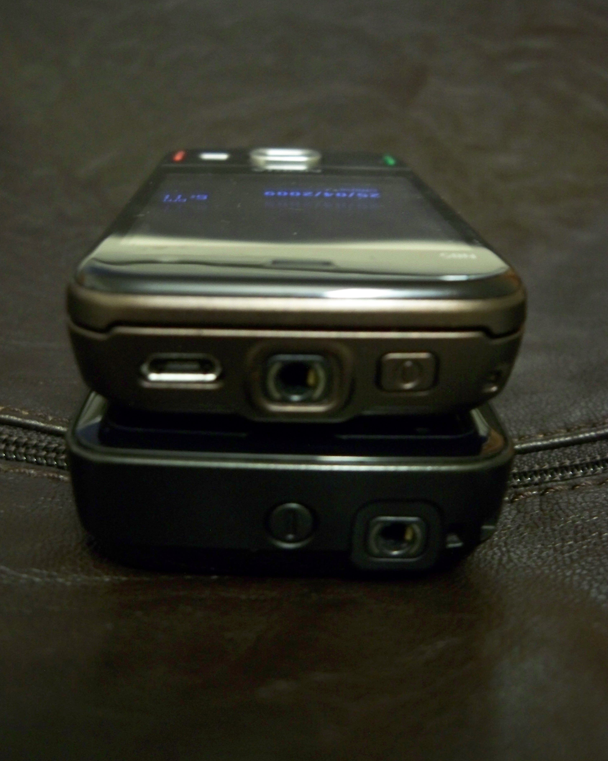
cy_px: 381
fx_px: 877
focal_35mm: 39
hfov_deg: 38.2
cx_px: 302
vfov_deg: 46.8
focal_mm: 7.9
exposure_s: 1/2
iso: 400
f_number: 3.1
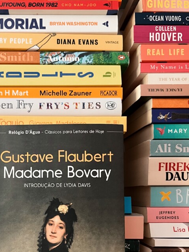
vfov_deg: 47.0
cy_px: 171
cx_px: 57
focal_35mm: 39
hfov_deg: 36.3
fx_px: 284
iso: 320
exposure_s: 1/60
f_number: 1.6
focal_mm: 5.1
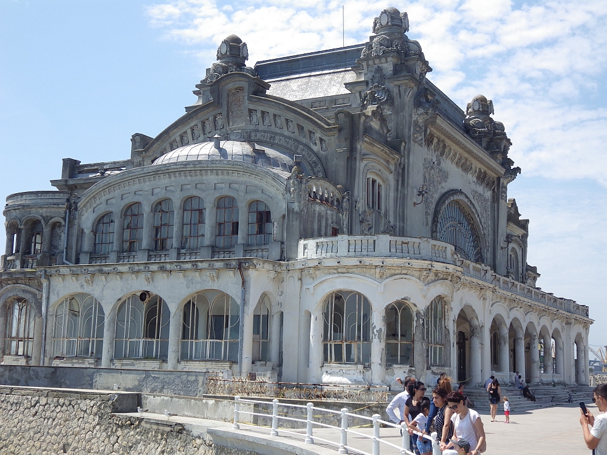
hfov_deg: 38.2
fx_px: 877
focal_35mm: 50
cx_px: 304
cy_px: 228
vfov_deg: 29.1
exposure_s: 1/800
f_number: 3.8
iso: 100
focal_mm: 9
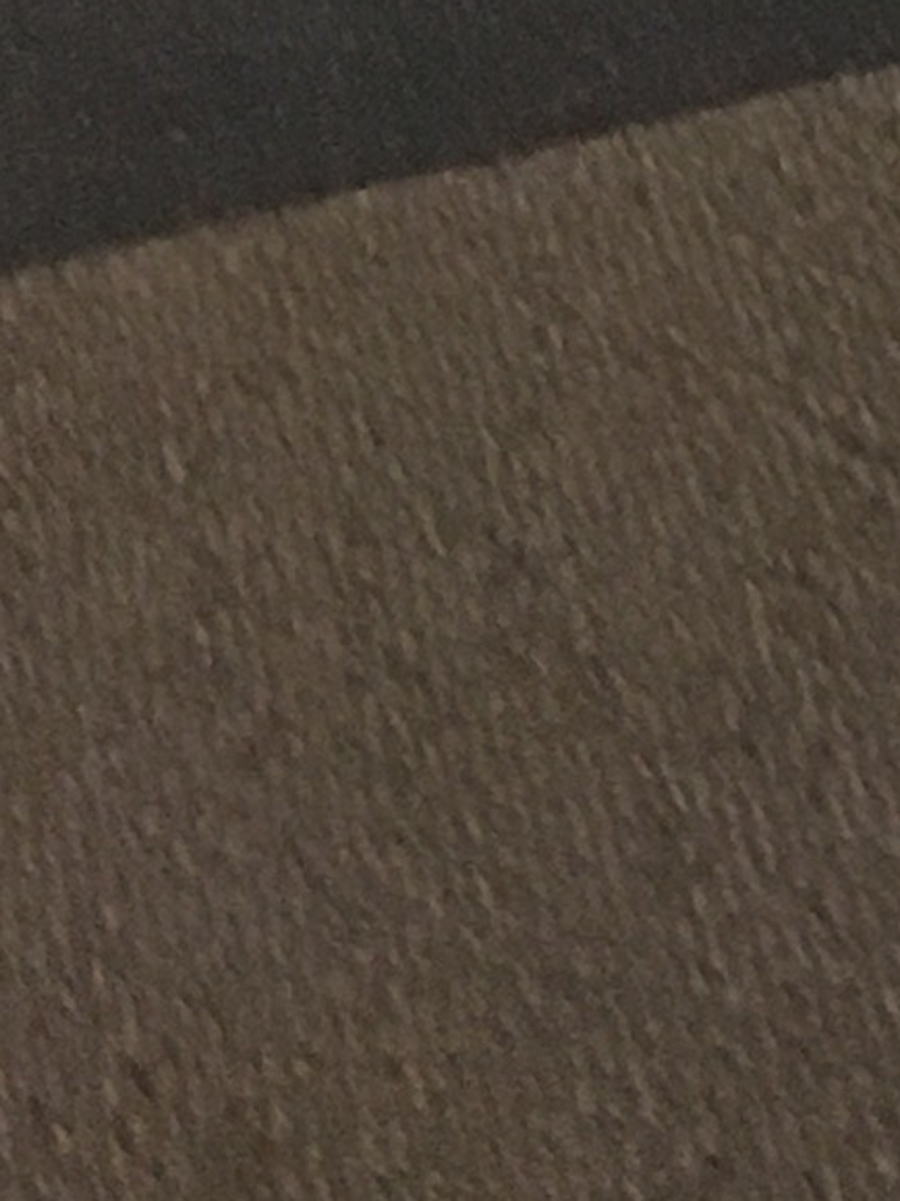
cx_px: 2930
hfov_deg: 6.5
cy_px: -2773
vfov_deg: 8.0
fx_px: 7005
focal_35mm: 202
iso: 125
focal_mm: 4.15
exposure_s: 1/15
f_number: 2.2
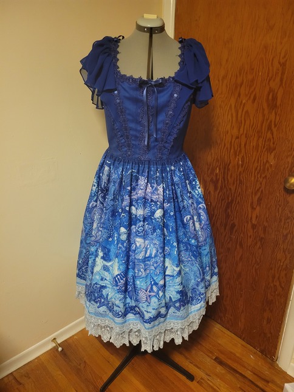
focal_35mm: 26
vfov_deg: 67.3
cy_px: 196
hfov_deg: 53.1
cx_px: 147
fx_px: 294
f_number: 1.8
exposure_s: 1/24
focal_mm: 5.4
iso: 640
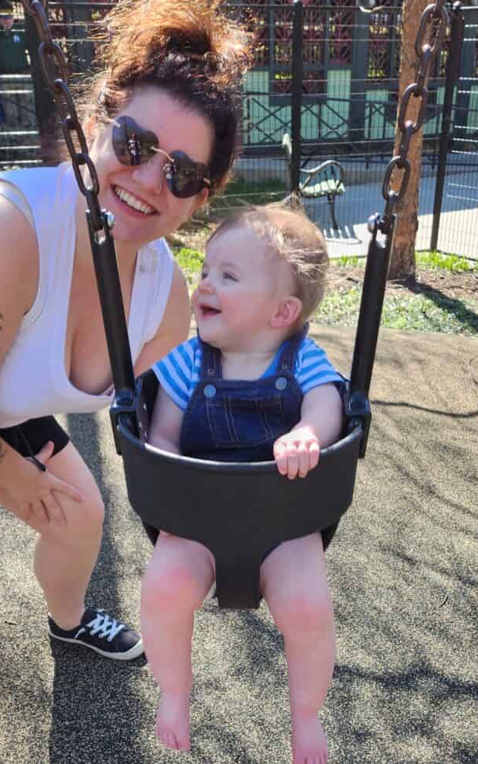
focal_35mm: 38
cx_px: 265
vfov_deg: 50.5
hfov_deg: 33.6
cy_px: 513
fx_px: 792
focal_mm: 6.4
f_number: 1.8
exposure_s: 1/186
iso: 12
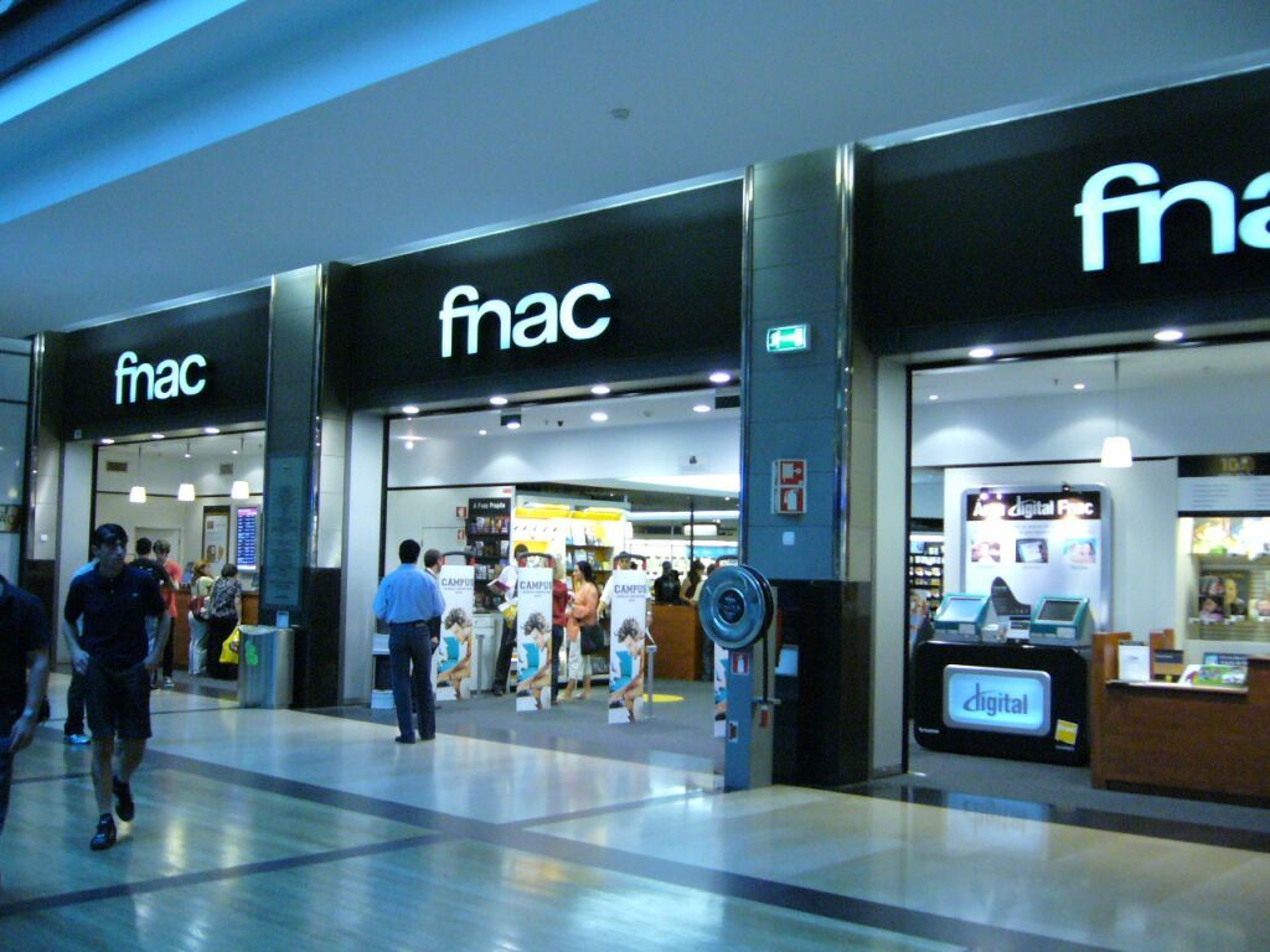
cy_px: 476
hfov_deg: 52.6
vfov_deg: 40.7
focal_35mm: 35
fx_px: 1284
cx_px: 635
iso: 400
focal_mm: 5.8
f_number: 2.8
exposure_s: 1/30
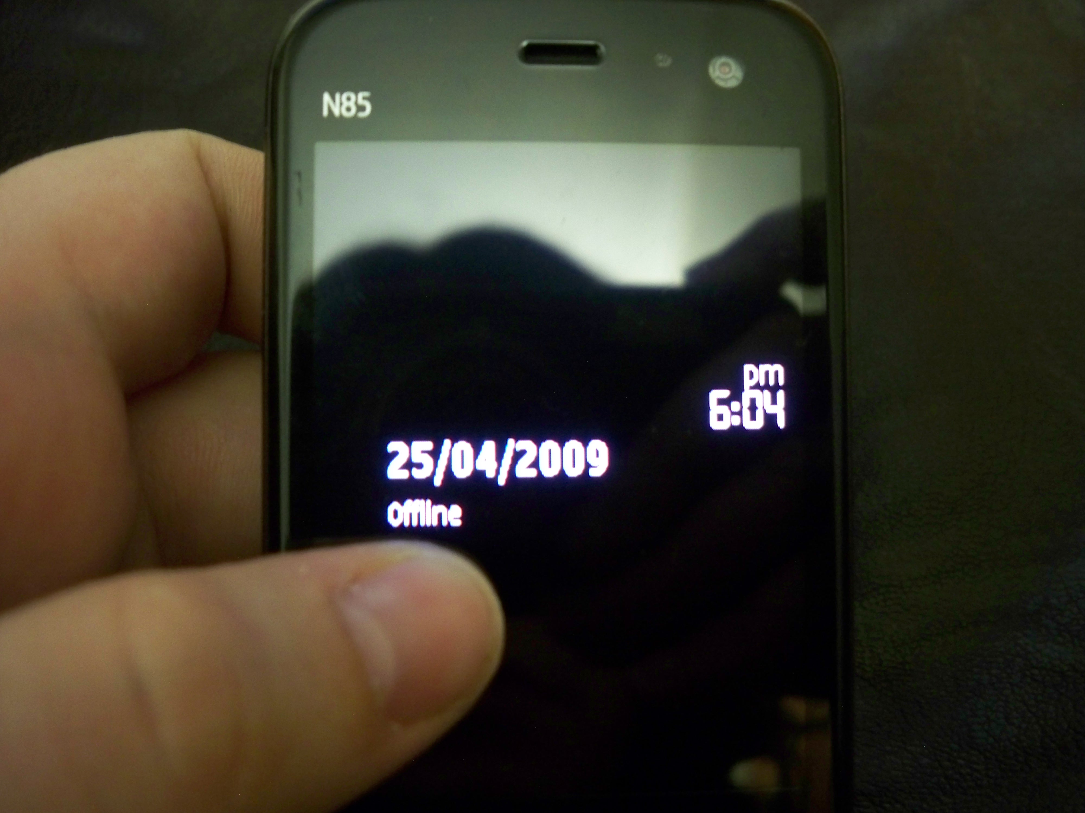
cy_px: 406
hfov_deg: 50.1
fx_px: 1160
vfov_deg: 38.7
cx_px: 542
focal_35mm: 37
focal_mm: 7.9
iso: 400
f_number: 3.1
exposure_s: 1/2
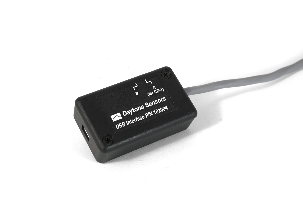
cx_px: 152
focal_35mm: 105
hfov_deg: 19.5
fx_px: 883
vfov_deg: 13.0
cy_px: 100
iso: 200
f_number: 13
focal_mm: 70
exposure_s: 1/60
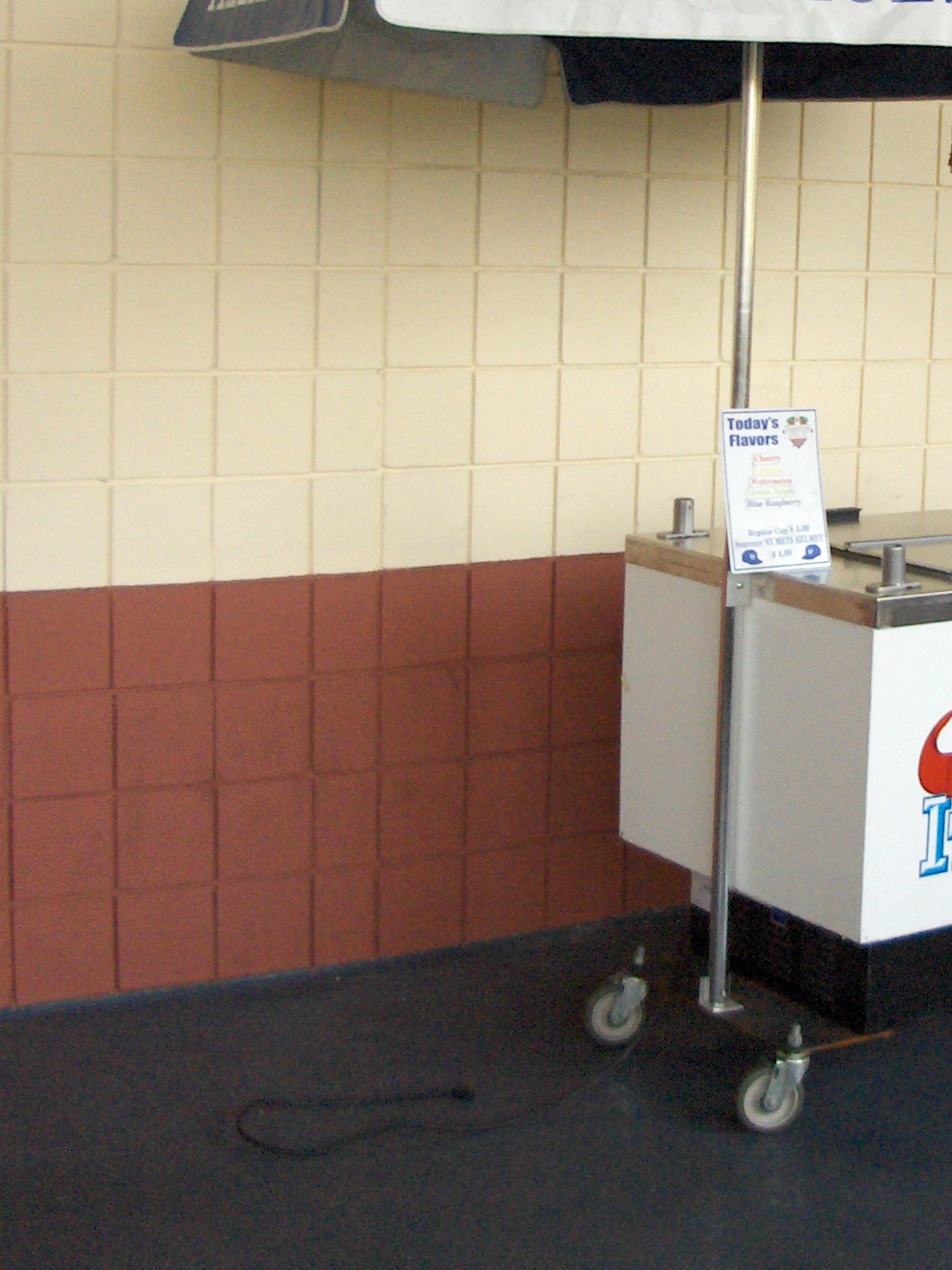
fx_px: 2238
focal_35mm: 61
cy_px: 428
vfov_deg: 31.5
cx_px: 828
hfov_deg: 23.5
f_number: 2.6
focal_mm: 5.8
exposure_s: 1/122
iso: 112
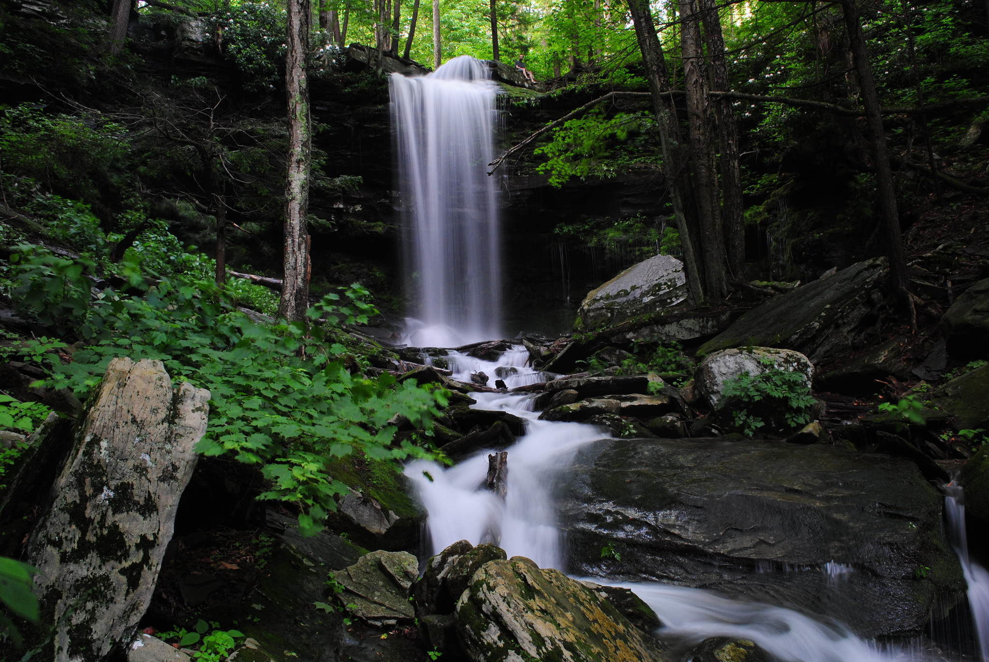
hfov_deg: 61.9
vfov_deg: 43.7
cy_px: 331
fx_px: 825
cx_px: 494
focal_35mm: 30
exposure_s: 1
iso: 200
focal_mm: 20
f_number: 9
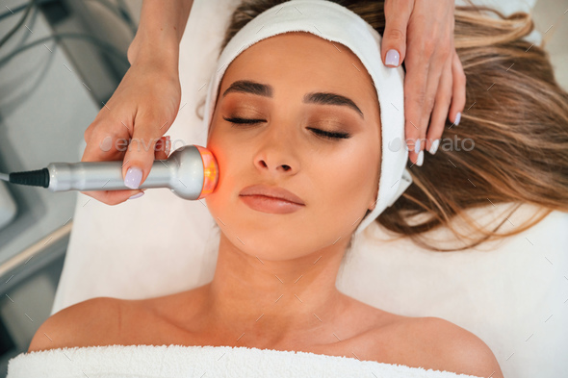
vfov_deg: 19.4
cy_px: 189
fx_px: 1104
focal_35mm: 70
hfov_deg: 28.9
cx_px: 284
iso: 1250
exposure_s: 1/500
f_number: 3.5
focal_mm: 70
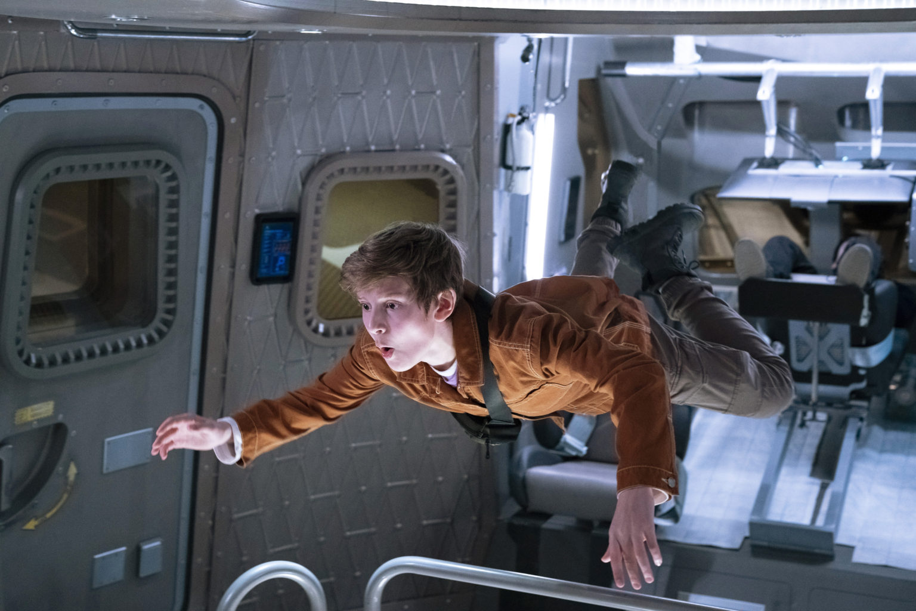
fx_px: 1272
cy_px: 306
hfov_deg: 39.6
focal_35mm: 50
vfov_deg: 27.0
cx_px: 458
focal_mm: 50
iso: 6400
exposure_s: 1/160
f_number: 3.2
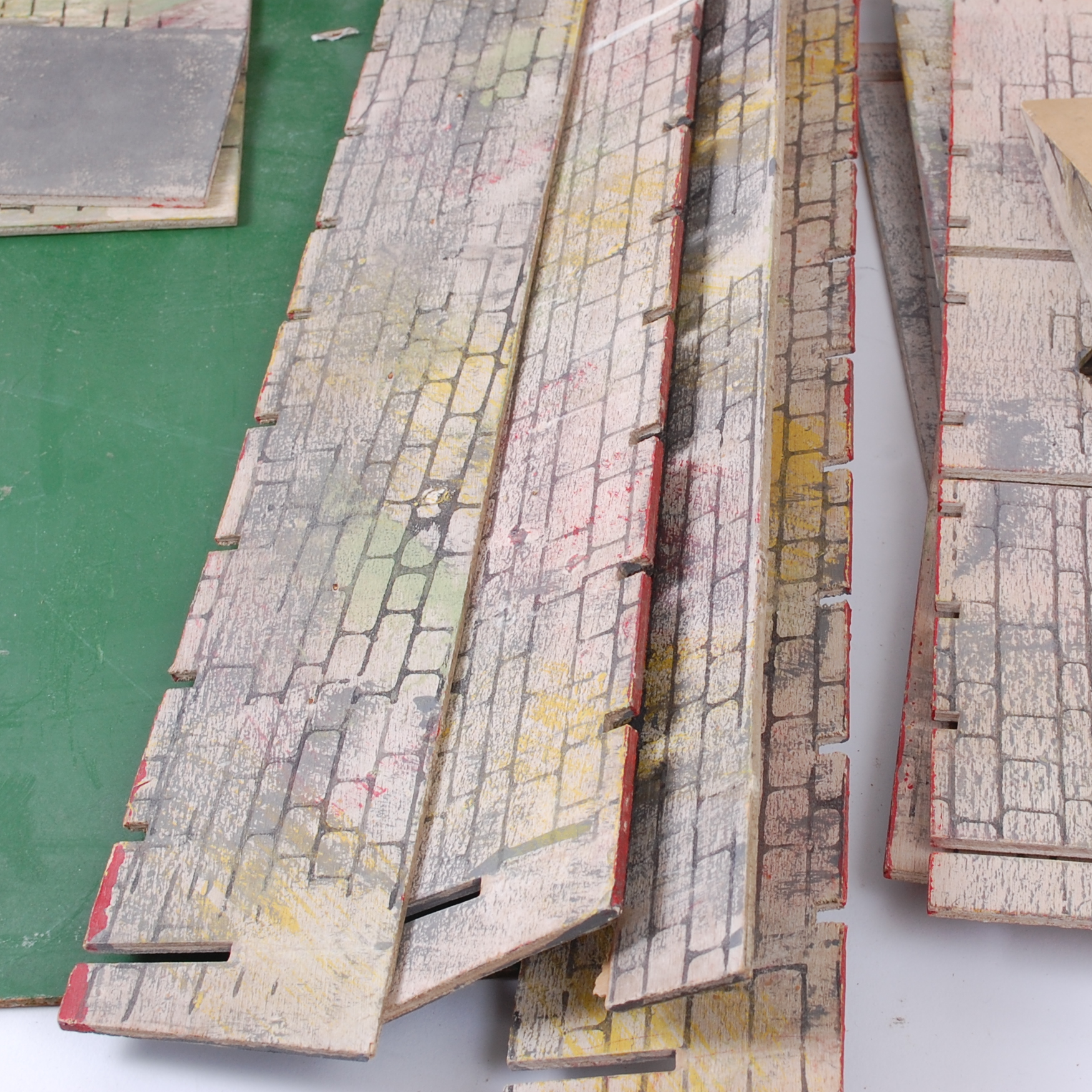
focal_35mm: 70
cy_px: 481
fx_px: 2498
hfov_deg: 24.6
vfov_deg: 24.6
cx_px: 657
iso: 200
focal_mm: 32
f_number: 9
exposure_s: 1/60
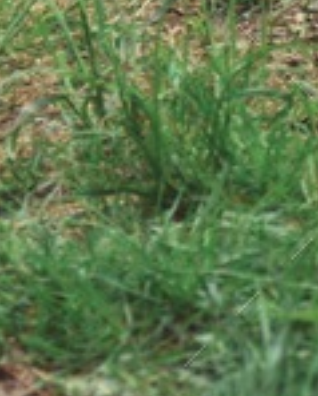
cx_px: -433
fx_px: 8538
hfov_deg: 2.1
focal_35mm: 728
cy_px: -110
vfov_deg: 2.7
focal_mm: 130
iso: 4000
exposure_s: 1/400
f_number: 6
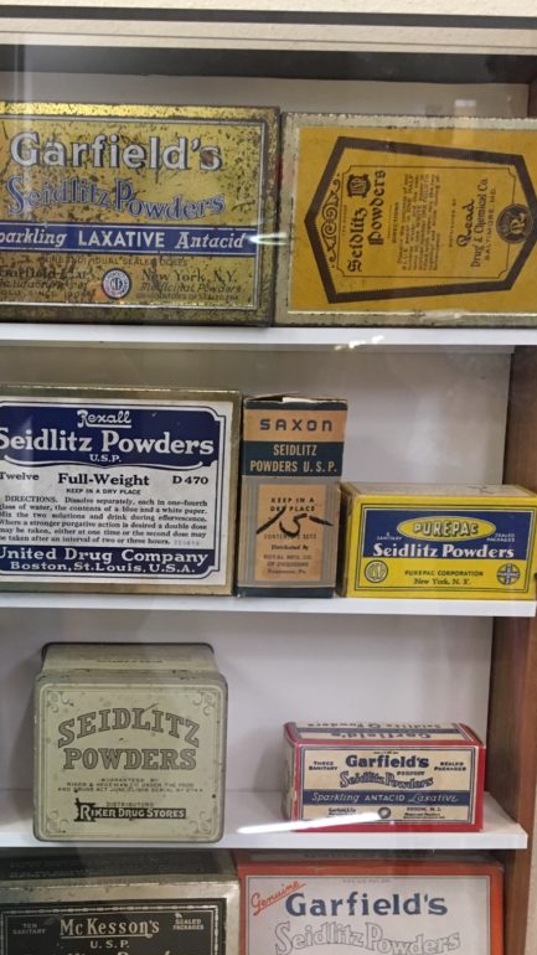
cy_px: 569
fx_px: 1063
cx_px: 139
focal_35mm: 42
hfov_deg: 28.0
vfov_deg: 48.1
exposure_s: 1/30
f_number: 2.2
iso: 125
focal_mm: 4.15
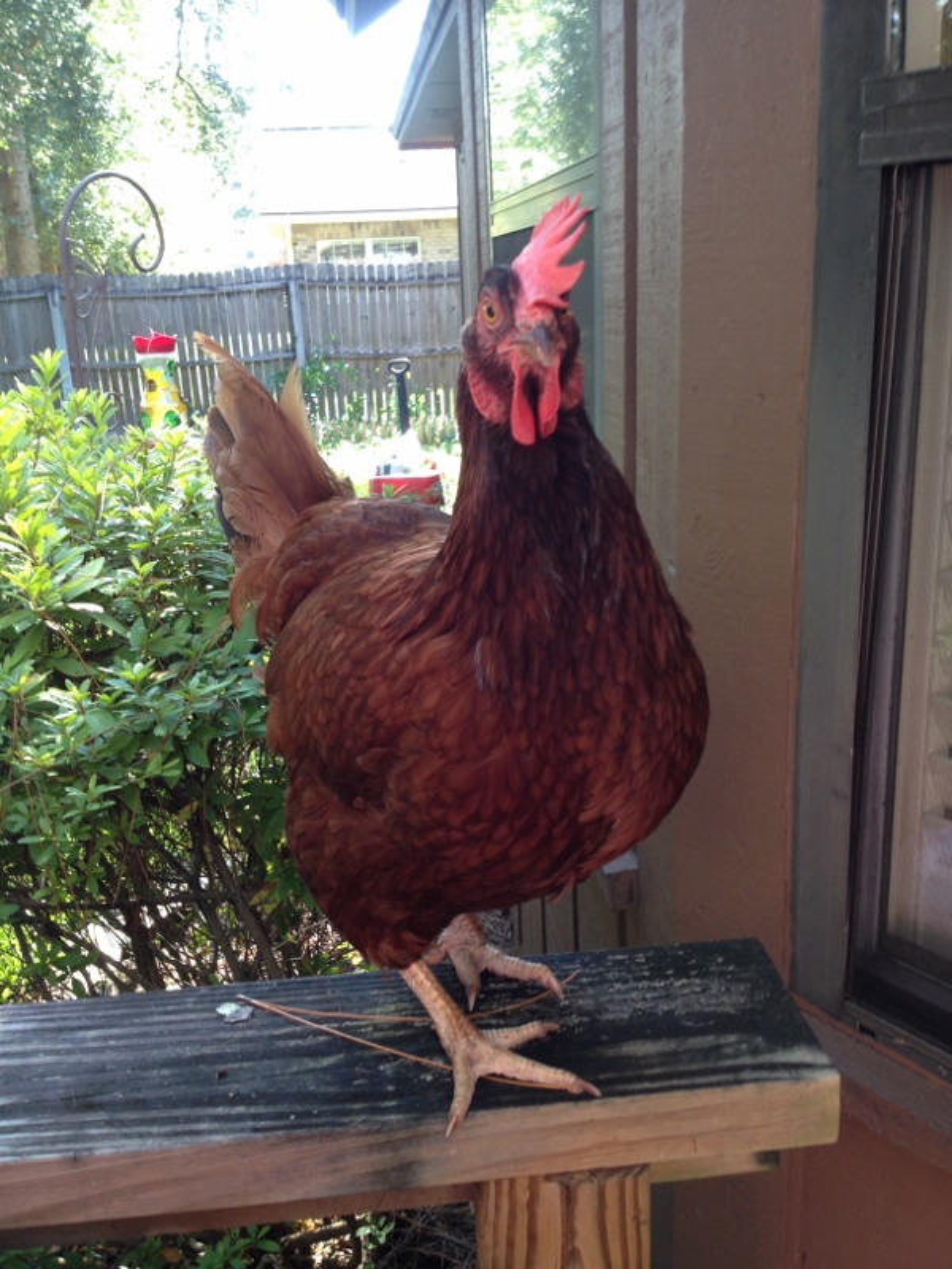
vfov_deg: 52.6
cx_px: 476
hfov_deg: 40.7
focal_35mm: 35
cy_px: 634
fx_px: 1283
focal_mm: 4.28
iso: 50
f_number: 2.4
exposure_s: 1/30
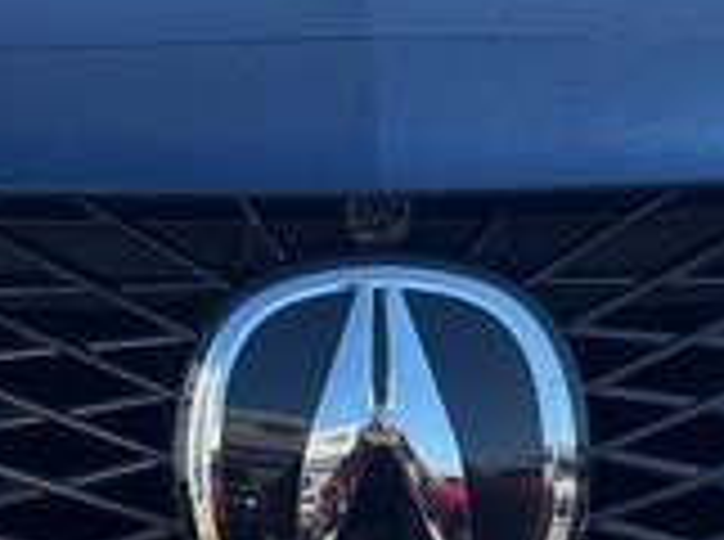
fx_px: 3193
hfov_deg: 12.9
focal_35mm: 153
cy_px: 189
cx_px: 337
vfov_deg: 9.7
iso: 100
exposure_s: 1/3058
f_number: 1.78
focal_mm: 6.76
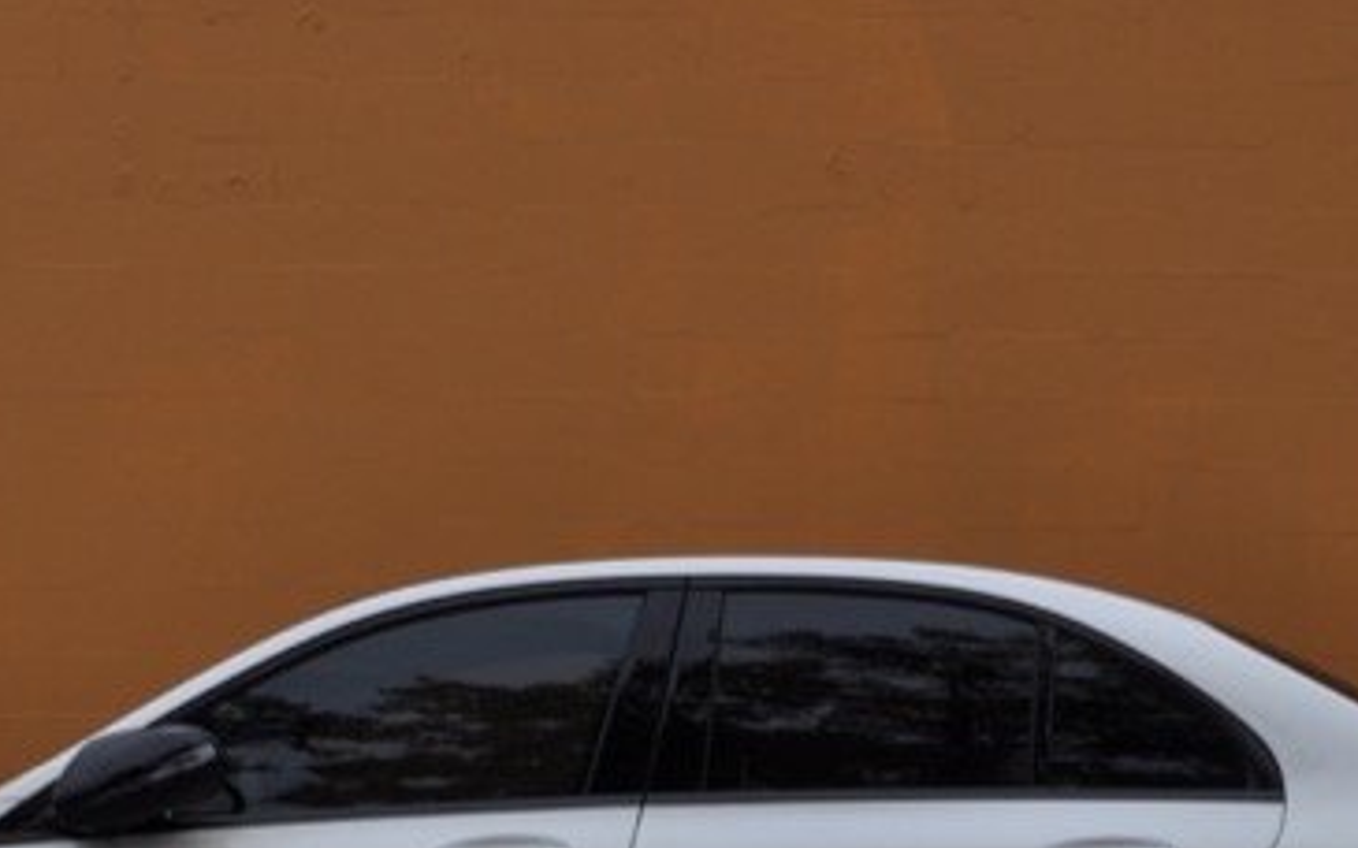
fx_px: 3219
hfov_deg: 23.8
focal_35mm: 87
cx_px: 499
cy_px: 954
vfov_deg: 14.6
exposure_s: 1/320
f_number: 9
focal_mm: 26
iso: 200
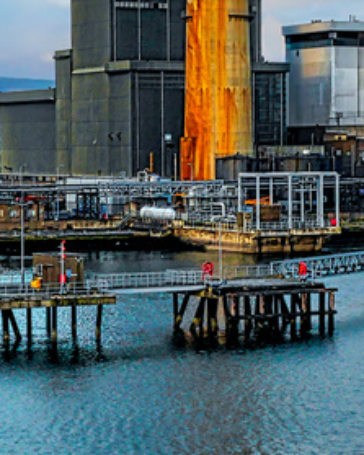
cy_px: -116
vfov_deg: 14.7
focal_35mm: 126
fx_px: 1698
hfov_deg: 12.2
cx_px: 212
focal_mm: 20
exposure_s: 1/200
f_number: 6.3
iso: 200
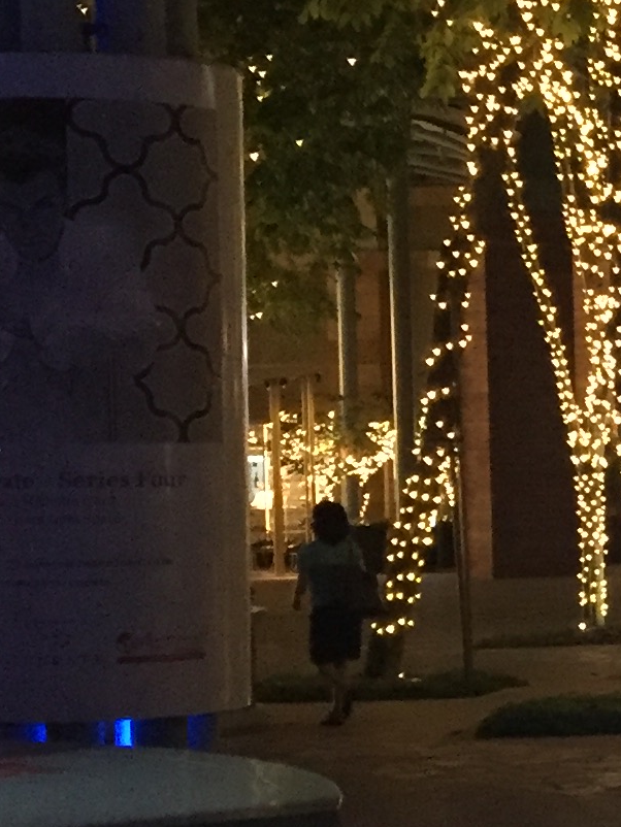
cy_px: 509
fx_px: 2821
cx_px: 1261
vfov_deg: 16.7
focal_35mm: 118
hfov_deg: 11.3
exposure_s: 1/25
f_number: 2.2
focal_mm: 4.15
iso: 250
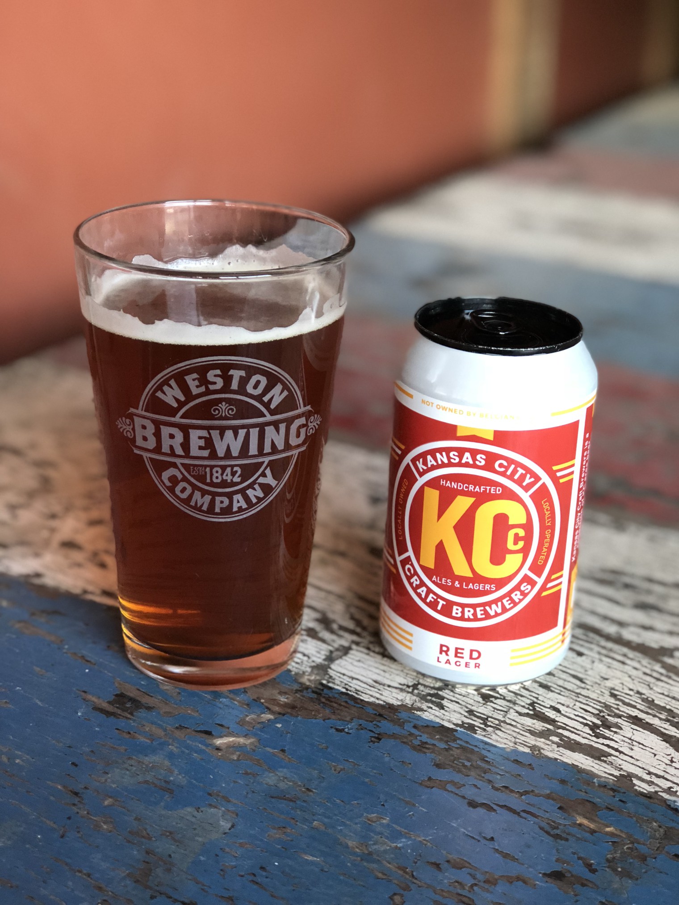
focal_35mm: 57
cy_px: 452
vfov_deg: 33.8
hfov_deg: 25.7
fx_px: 1490
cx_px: 340
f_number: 2.8
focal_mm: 6.6
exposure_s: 1/60
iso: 400
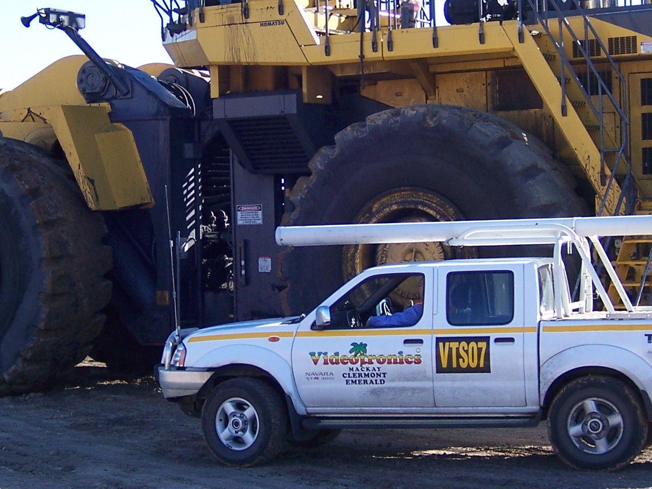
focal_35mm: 91
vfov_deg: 16.2
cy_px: 172
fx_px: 1714
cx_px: 266
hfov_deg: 21.5
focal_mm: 7.7
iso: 80
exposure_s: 1/320
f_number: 3.2
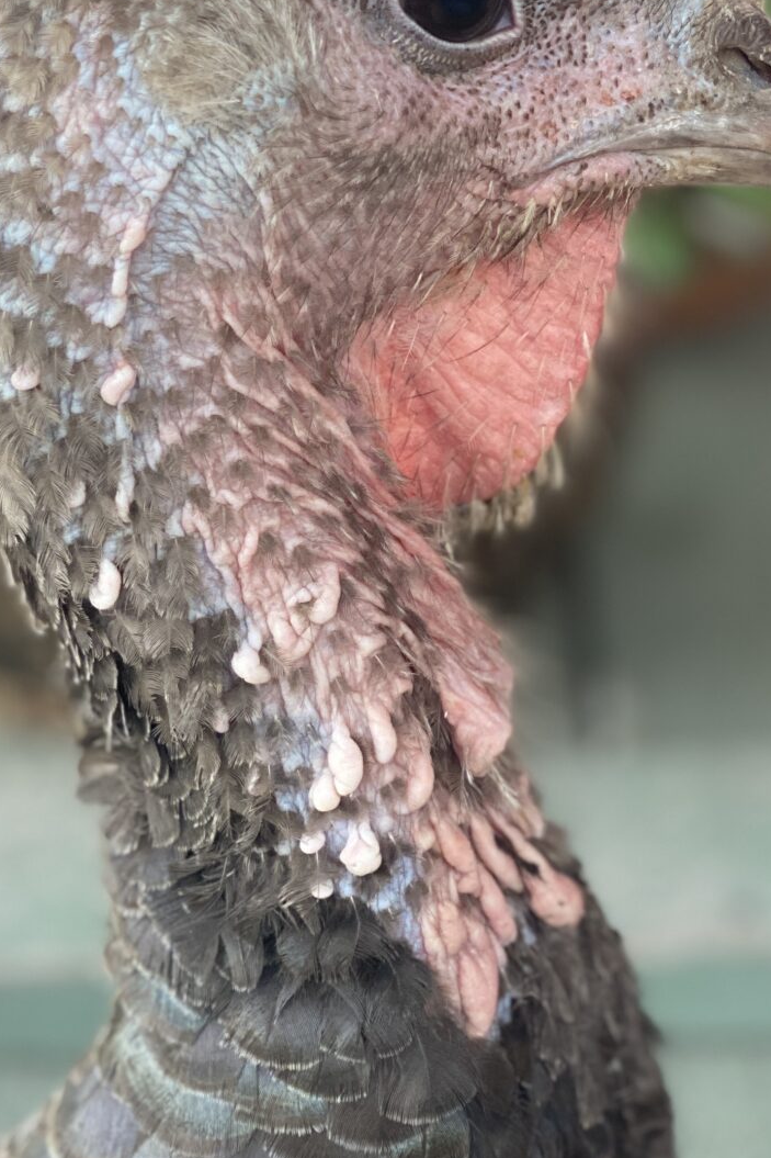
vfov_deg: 19.3
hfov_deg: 13.0
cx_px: 397
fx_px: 3374
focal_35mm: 105
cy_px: 304
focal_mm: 6
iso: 80
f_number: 2
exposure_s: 1/122
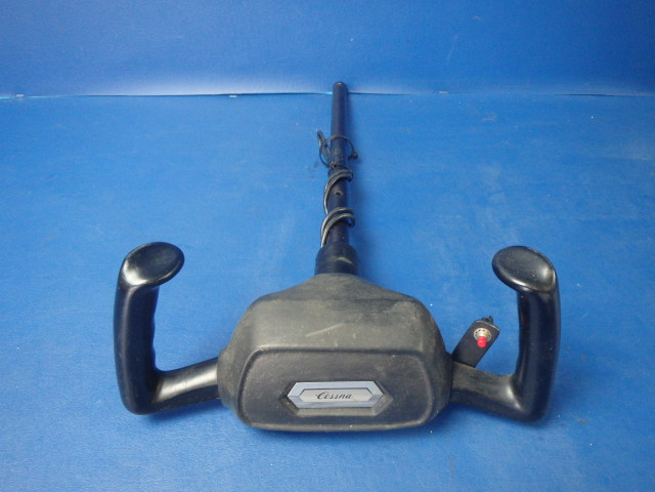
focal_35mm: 28
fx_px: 530
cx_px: 328
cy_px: 246
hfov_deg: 63.4
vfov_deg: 49.7
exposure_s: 1/30
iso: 500
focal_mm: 5
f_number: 3.9
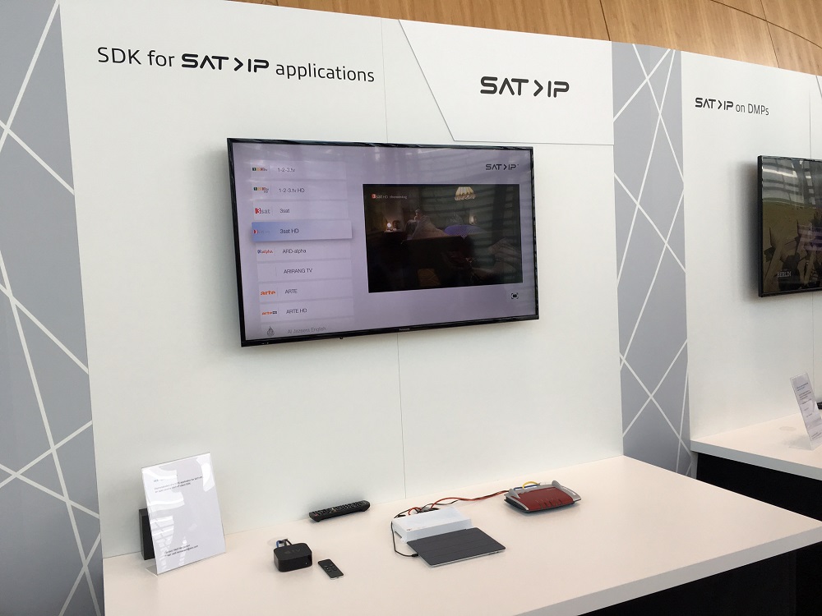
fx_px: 689
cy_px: 308
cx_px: 411
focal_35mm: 29
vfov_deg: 48.2
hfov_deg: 61.7
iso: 40
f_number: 2.2
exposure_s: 1/100
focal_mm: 4.15
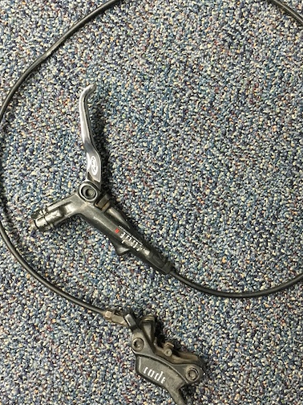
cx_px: 168
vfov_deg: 41.2
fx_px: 537
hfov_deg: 31.5
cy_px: 178
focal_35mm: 46
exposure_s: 1/30
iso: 200
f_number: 2.2
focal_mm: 4.15
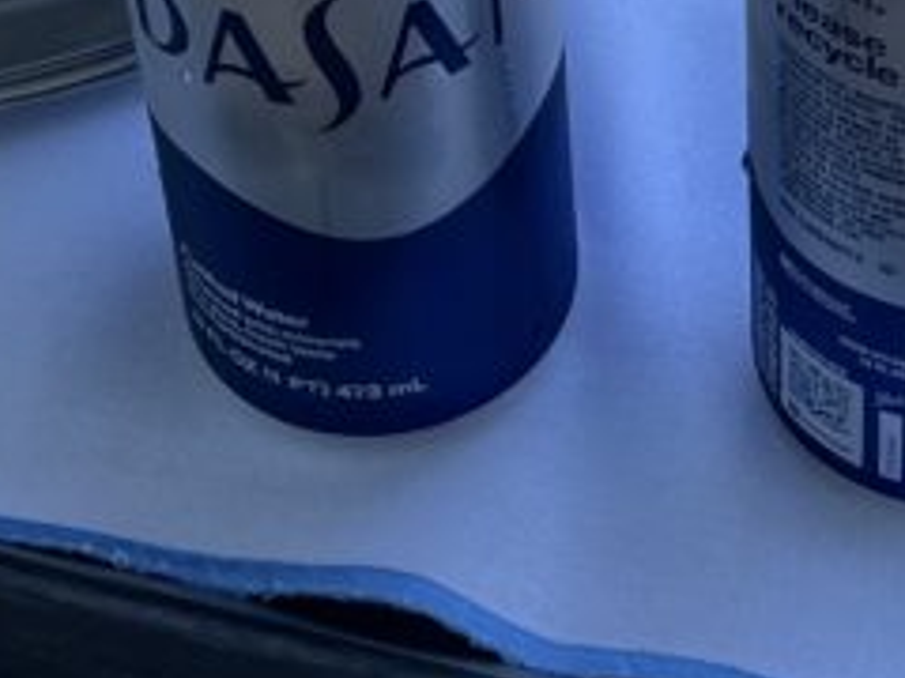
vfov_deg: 11.0
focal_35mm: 130
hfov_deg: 15.1
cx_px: 645
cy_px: -324
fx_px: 3399
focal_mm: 5.7
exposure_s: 1/521
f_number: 1.5
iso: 50
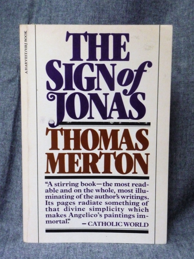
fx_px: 538
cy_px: 130
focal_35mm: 72
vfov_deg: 27.0
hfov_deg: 20.4
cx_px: 97
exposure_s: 1/8
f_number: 4.6
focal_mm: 12.2
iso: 800
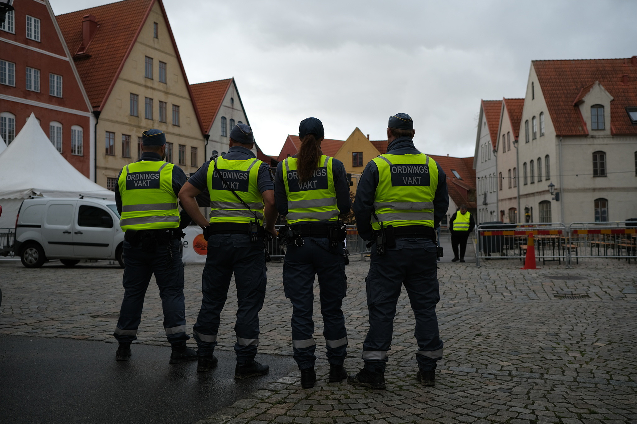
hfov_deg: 54.4
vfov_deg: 37.8
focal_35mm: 35
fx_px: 619
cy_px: 212
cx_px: 318
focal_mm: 23
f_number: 3.2
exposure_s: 1/150
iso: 160
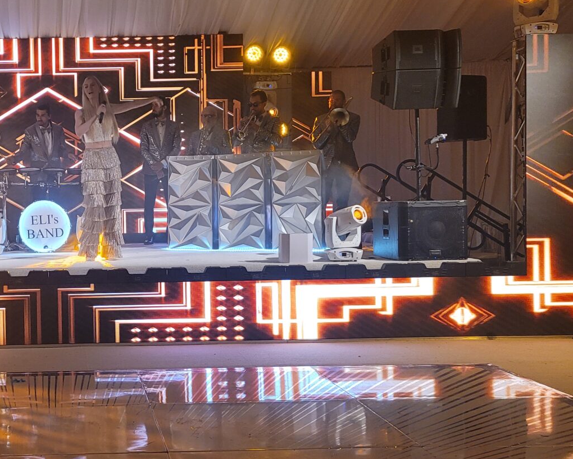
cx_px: 70
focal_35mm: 49
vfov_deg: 30.8
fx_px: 831
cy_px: 237
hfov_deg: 36.0
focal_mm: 7
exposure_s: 1/119
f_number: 1.8
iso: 250
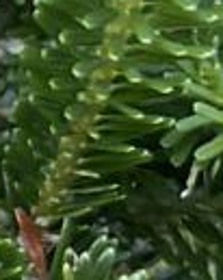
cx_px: -721
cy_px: 119
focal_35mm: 202
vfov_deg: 9.6
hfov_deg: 6.1
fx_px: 1668
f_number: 1.5
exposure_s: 1/30
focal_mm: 5.7
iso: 640
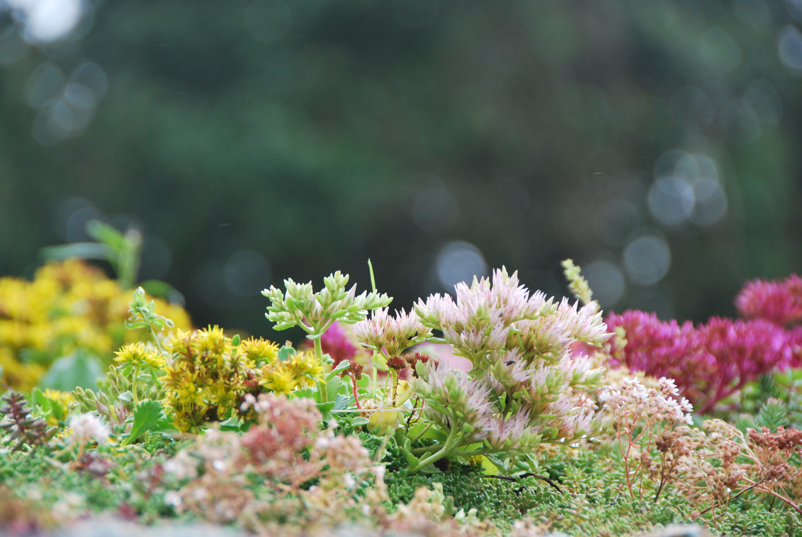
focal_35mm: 255
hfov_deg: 8.1
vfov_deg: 5.4
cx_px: 401
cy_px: 268
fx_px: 5688
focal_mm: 170
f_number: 5.6
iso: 320
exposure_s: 1/500
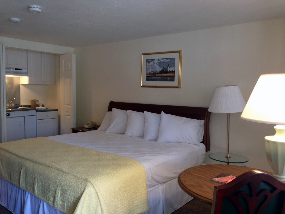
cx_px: 142
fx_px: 272
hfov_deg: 55.4
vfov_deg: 42.9
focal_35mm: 33
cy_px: 107
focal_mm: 4.13
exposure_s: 1/20
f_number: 2.4
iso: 50
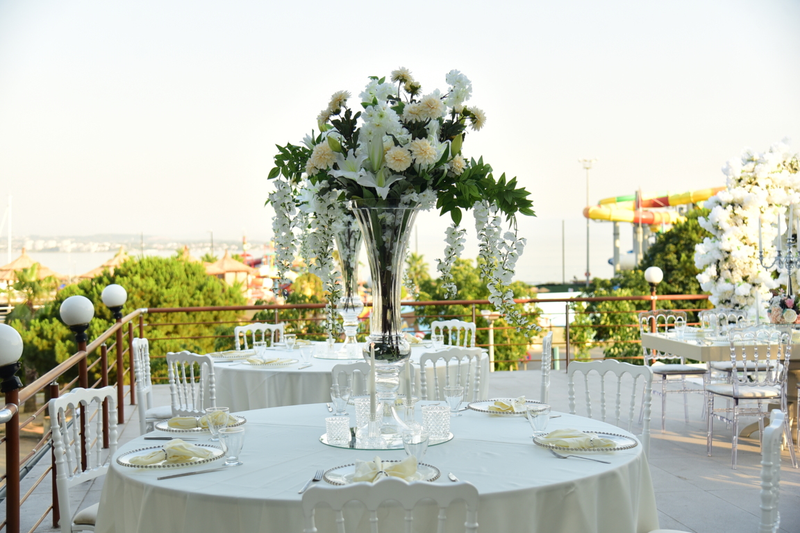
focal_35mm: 48
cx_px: 400
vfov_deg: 28.1
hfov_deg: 41.1
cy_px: 266
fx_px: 1067
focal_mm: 48
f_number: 4
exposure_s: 1/500
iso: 320
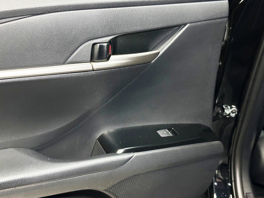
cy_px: 99
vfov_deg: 30.3
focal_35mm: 48
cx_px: 132
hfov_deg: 39.7
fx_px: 366
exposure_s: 1/24
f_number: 1.78
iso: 640
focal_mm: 6.86
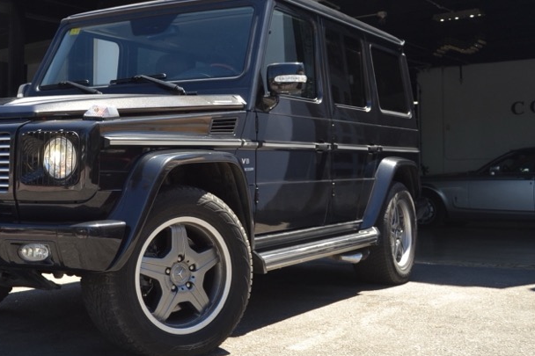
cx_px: 128
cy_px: 132
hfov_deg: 36.7
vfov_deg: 25.5
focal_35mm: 53
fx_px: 784
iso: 100
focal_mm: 23
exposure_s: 1/125
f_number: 5.6
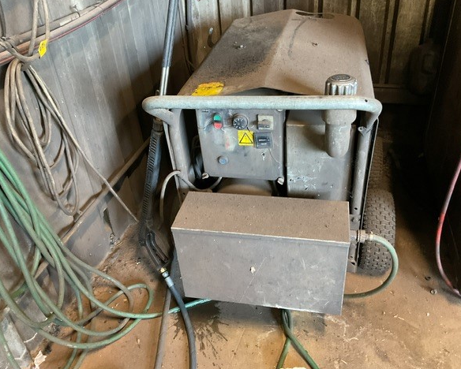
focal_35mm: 31
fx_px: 423
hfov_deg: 57.1
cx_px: 238
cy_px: 187
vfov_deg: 47.2
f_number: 1.8
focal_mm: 3
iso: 320
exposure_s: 1/25
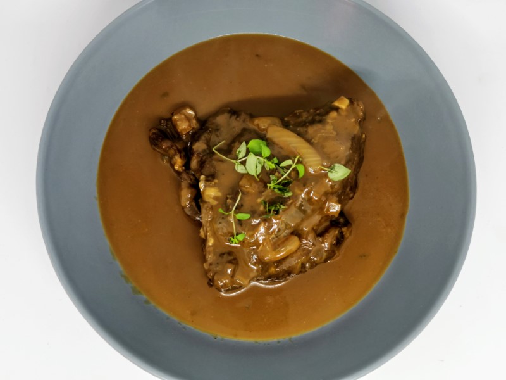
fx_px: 716
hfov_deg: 38.9
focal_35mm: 49
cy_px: 190
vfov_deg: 29.7
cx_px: 253
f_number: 1.6
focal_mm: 5.56
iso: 125
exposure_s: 1/50
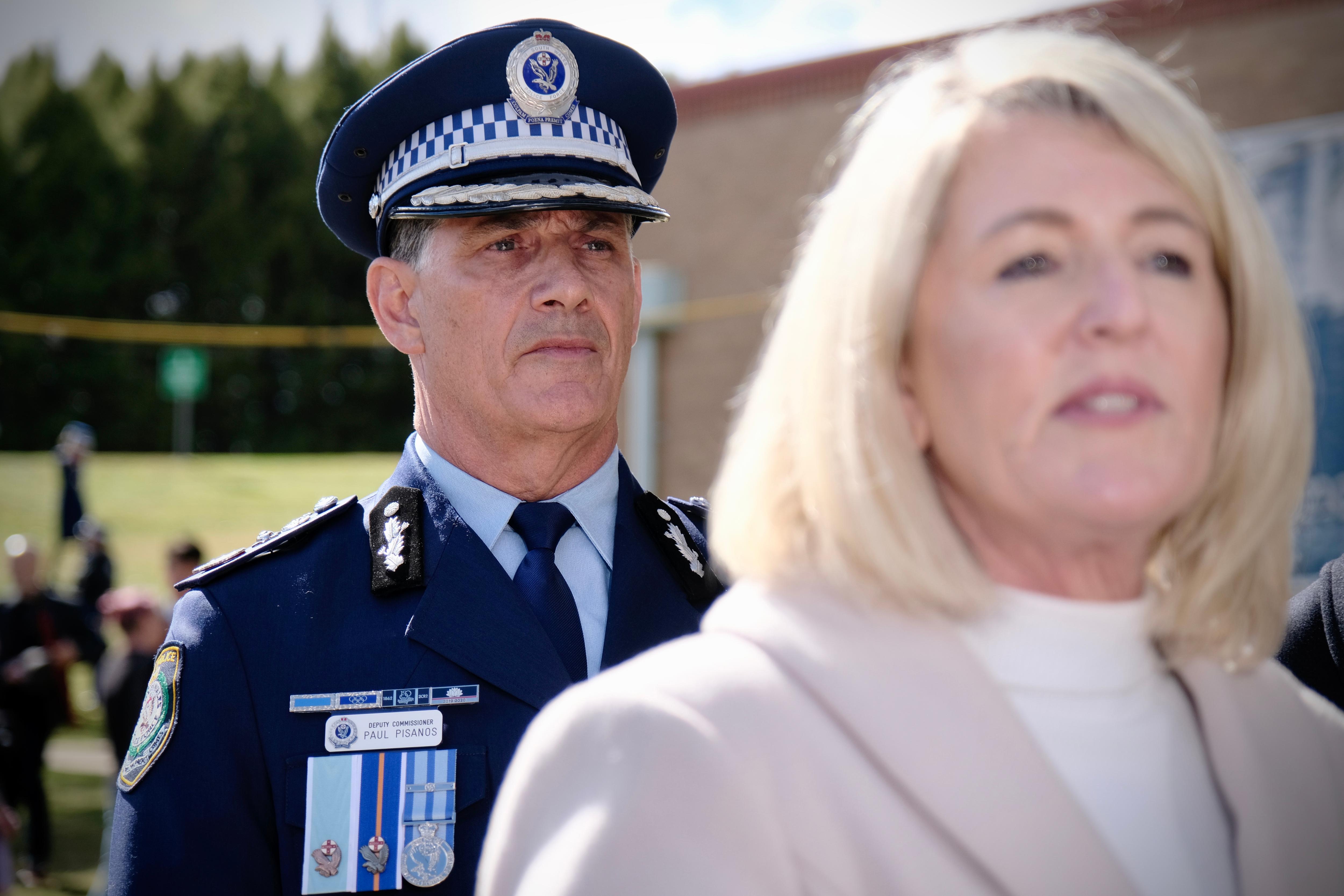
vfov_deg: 12.3
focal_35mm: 111
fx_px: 4144
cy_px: 448
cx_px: 672
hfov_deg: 18.4
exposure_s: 1/950
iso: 320
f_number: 4
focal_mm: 74.2
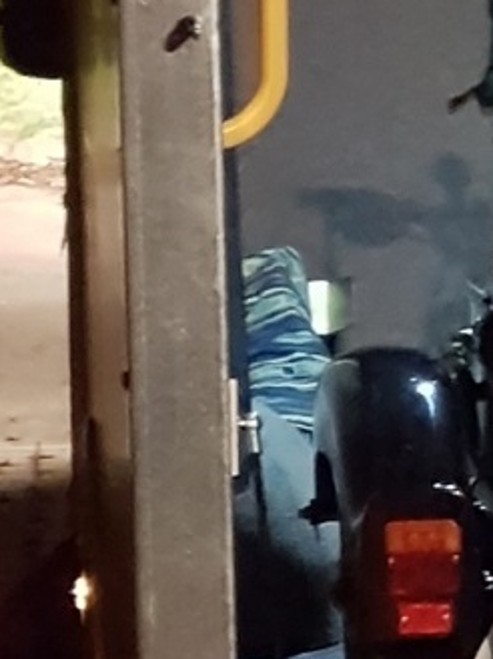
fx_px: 3596
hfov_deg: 7.2
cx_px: 1312
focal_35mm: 189
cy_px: 427
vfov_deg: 10.5
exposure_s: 1/10
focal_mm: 4.2
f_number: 1.7
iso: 800
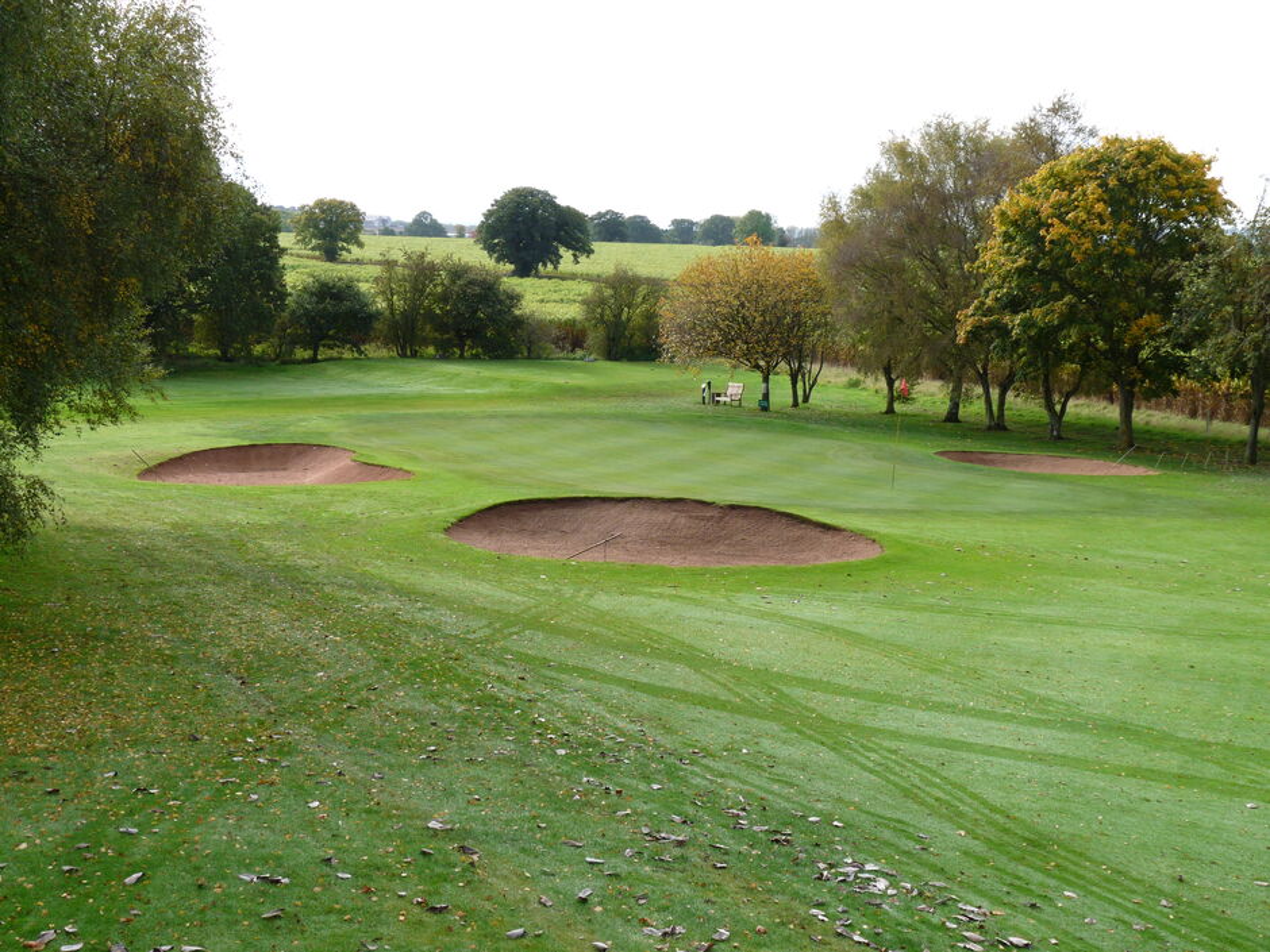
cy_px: 476
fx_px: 1834
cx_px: 635
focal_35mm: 50
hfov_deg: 38.2
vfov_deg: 29.1
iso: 100
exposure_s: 1/250
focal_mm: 9
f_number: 4.5
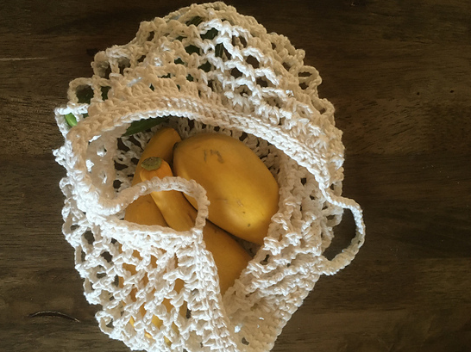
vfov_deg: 41.7
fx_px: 462
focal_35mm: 34
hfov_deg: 53.9
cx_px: 209
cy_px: 192
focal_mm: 4.15
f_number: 2.2
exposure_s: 1/17
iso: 200
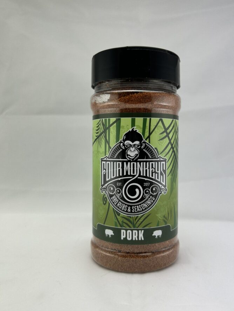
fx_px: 270
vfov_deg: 59.9
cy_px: 151
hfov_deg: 46.7
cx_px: 135
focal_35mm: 30
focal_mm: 5.7
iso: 50
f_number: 1.5
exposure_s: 1/418
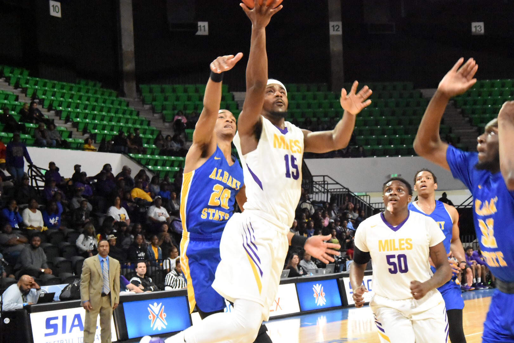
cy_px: 172
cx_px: 257
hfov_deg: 26.0
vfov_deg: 17.5
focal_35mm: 78
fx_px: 1114
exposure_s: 1/320
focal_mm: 52
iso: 20000
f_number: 9
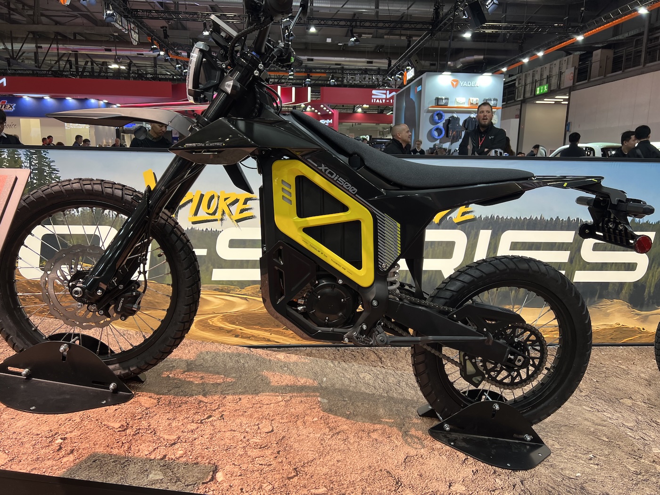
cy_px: 248
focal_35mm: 26
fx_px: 496
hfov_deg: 67.3
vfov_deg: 53.1
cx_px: 330
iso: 32
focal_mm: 5.7
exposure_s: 1/100
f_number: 1.5
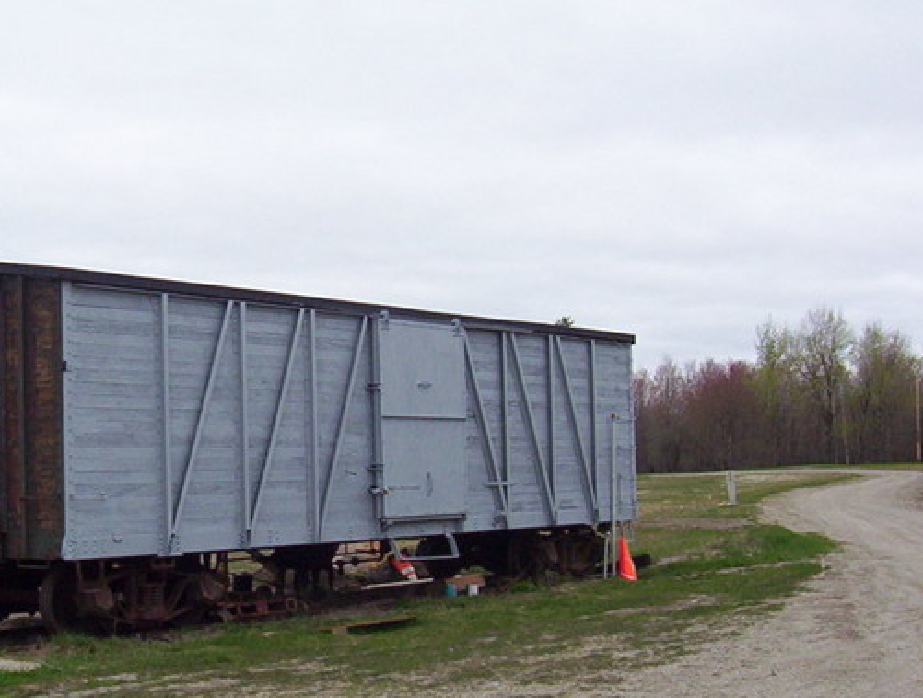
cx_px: 317
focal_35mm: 73
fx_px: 1953
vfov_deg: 20.2
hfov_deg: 26.5
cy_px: 443
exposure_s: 1/822
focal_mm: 5.77
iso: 100
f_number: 2.73
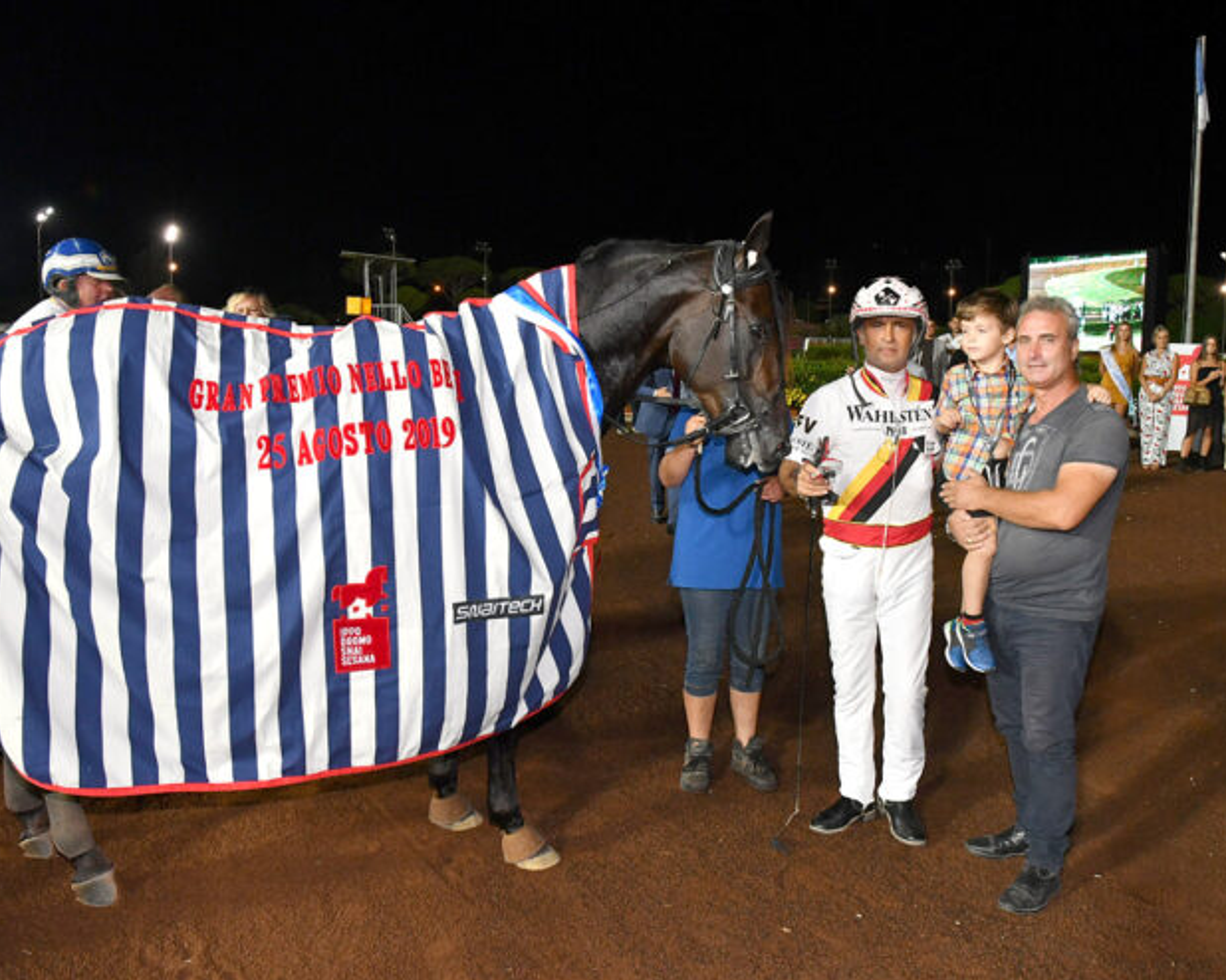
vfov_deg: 51.5
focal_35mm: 28
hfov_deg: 62.2
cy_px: 476
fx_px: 1016
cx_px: 651
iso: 1600
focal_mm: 16
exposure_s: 1/250
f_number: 5.6
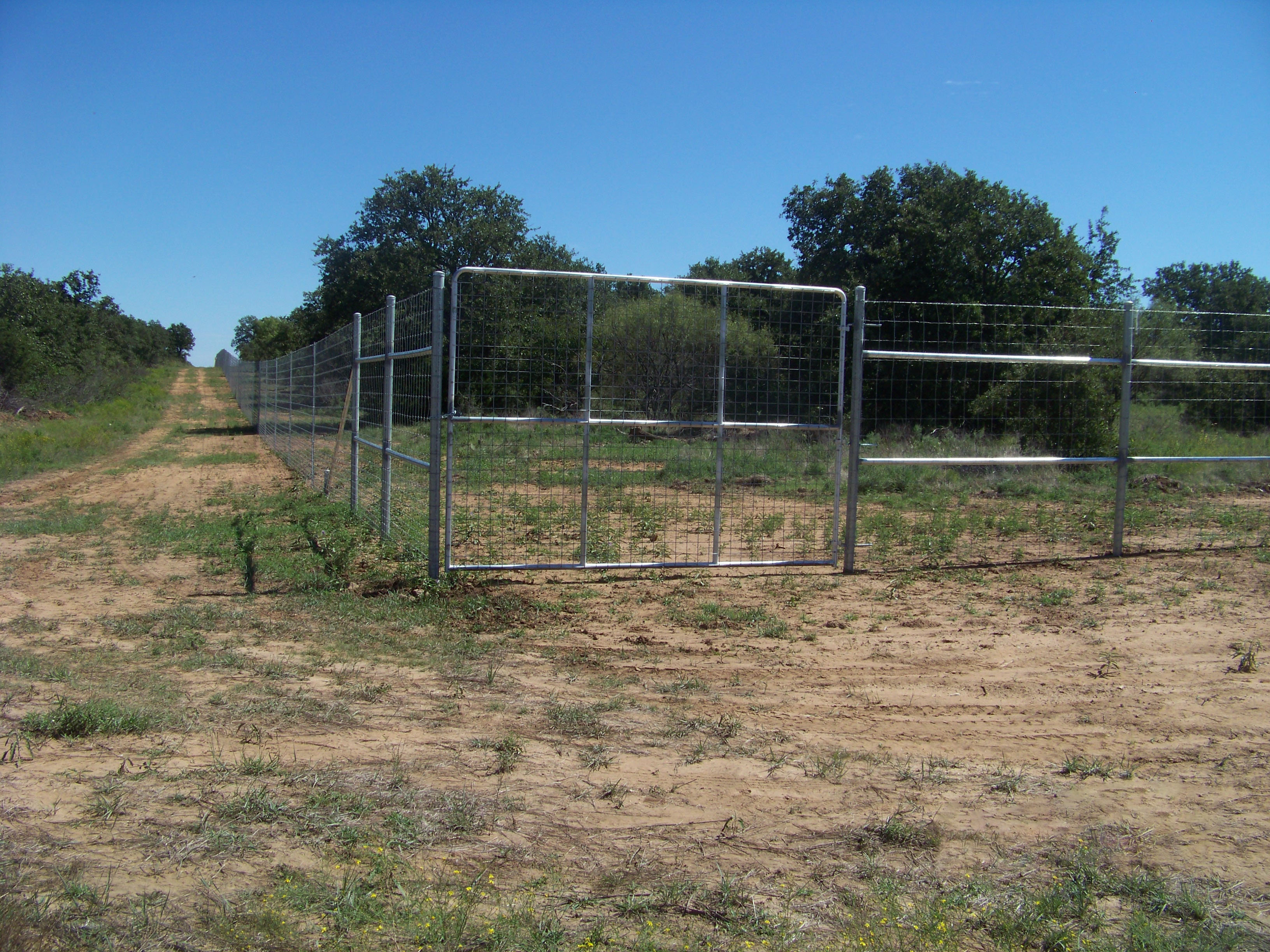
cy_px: 476
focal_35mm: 36
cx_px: 635
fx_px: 1321
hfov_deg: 51.4
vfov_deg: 39.7
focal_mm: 5.85
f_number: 4
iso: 68
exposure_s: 1/1000
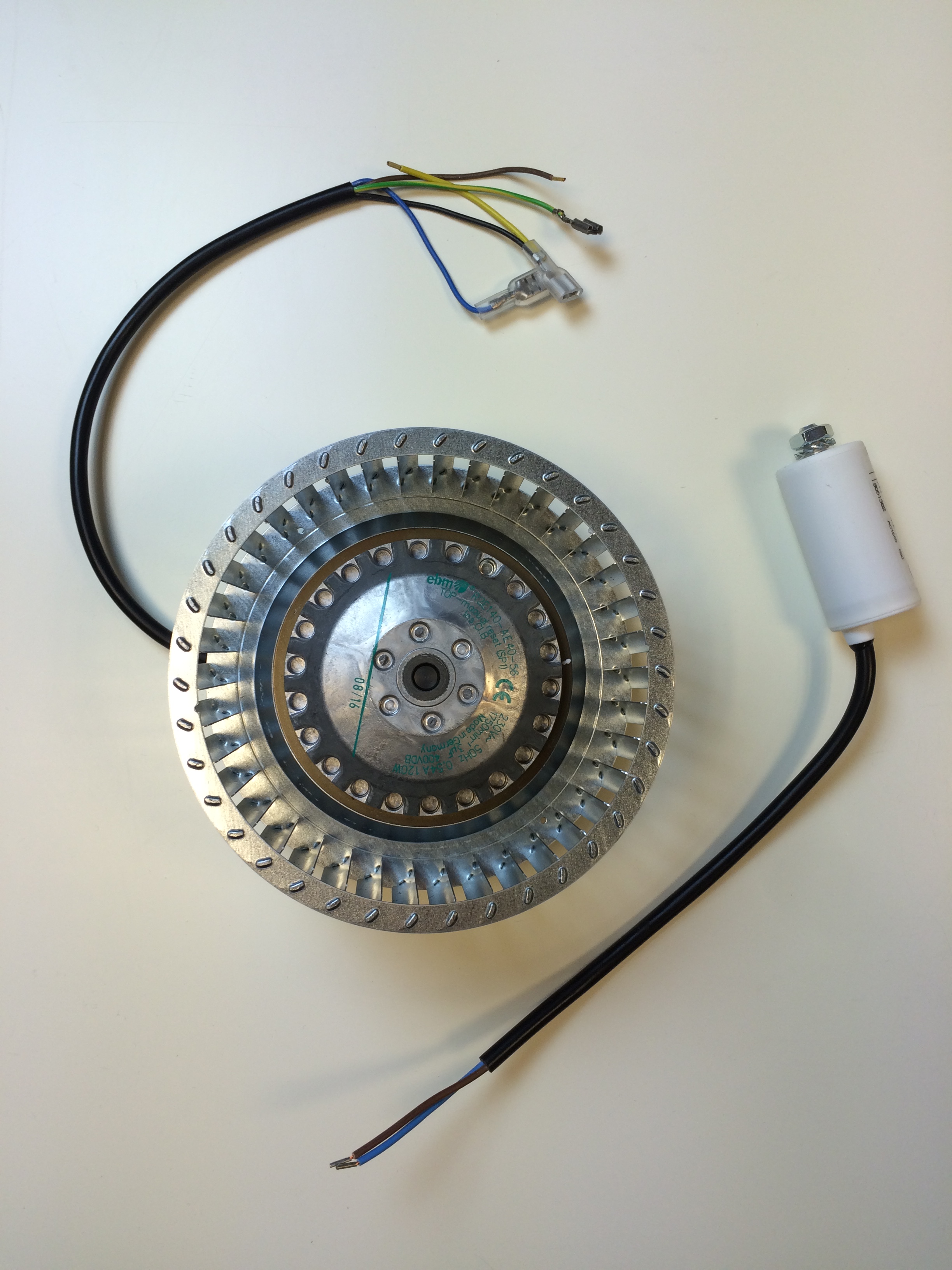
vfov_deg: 61.7
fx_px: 1063
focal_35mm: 29
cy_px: 635
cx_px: 476
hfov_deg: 48.2
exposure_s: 1/123
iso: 32
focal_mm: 4.15
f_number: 2.2
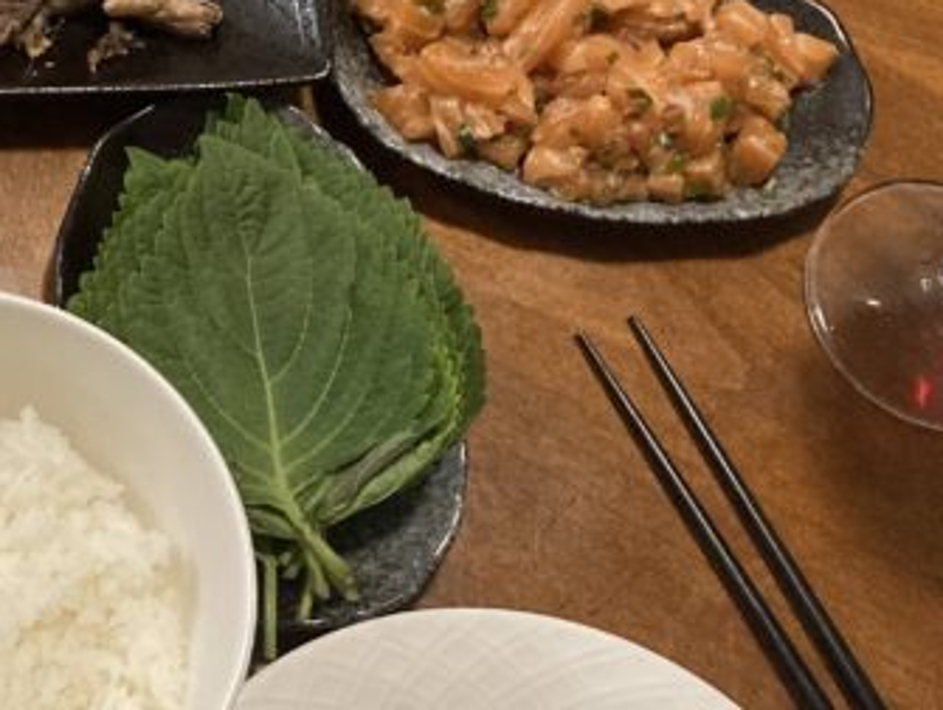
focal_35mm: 82
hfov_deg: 22.2
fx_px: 2236
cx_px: -152
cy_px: 306
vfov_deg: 18.0
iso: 320
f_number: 1.8
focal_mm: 3.99
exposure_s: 1/60
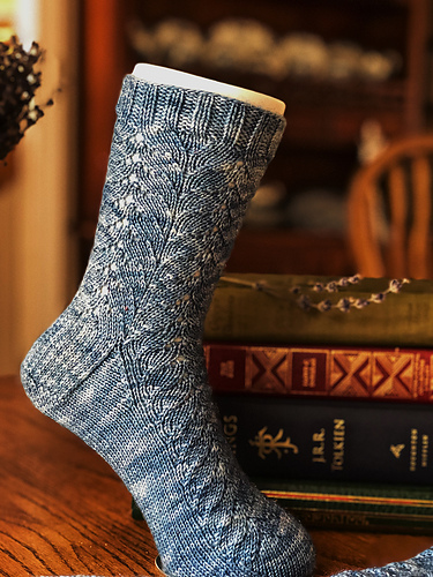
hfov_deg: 25.7
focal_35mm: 57
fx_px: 951
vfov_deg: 33.8
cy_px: 288
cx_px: 216
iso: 800
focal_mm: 6.6
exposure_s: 1/60
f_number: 2.8
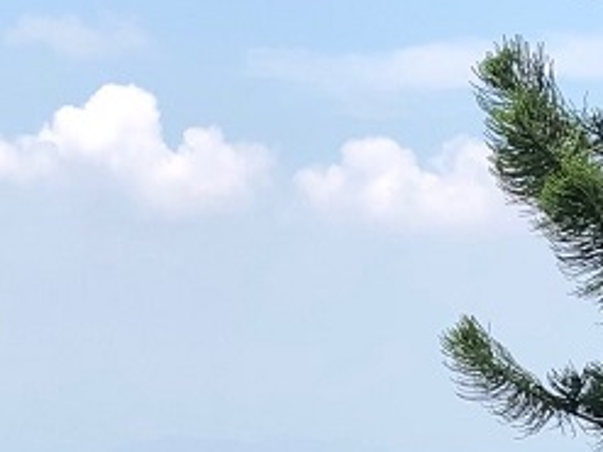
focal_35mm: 136
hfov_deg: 14.4
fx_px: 2368
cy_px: 1051
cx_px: 59
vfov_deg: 9.7
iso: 20
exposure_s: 1/1230
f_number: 1.8
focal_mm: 3.99
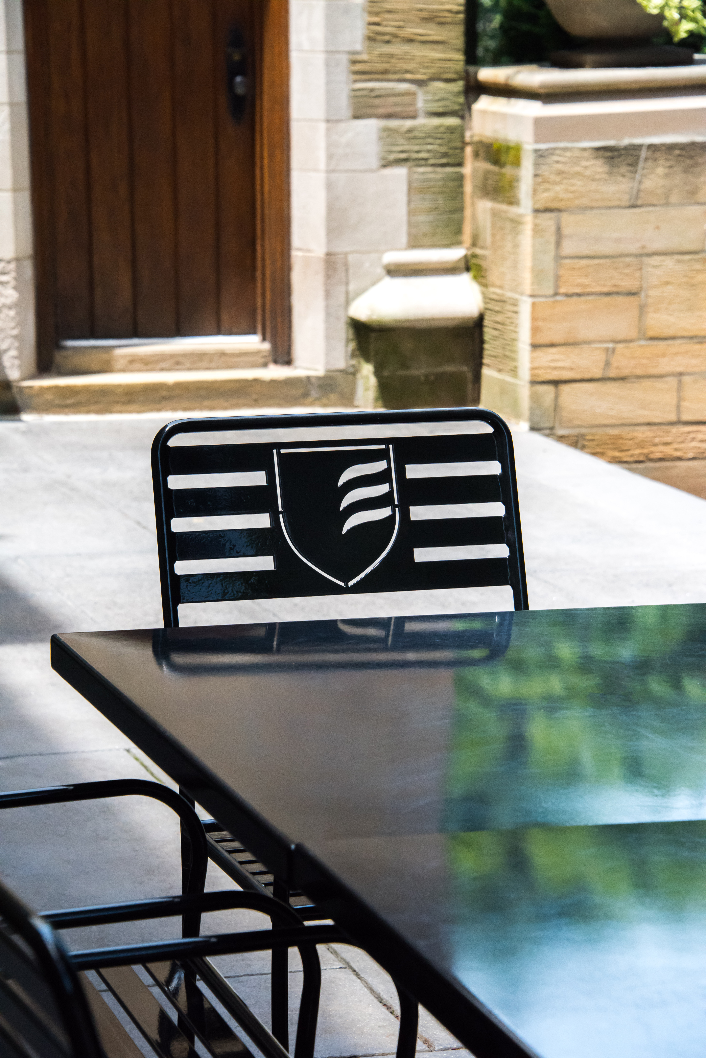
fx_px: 3674
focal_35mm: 125
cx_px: 353
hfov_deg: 11.0
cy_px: 529
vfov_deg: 16.4
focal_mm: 125
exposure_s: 1/800
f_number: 10
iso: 2800
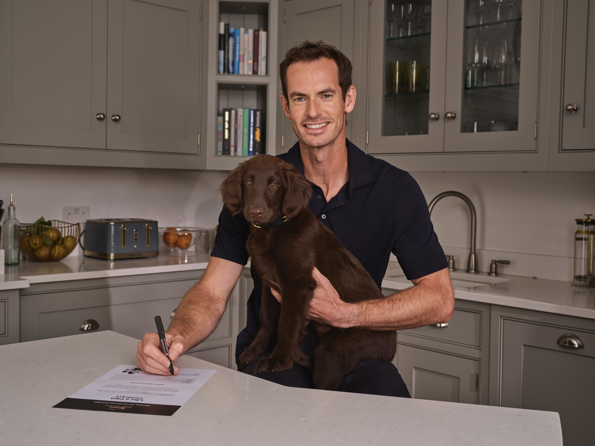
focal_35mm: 42
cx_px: 298
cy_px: 223
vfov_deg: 34.3
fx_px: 722
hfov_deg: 44.8
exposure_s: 1/125
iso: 500
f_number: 8
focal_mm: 52.7
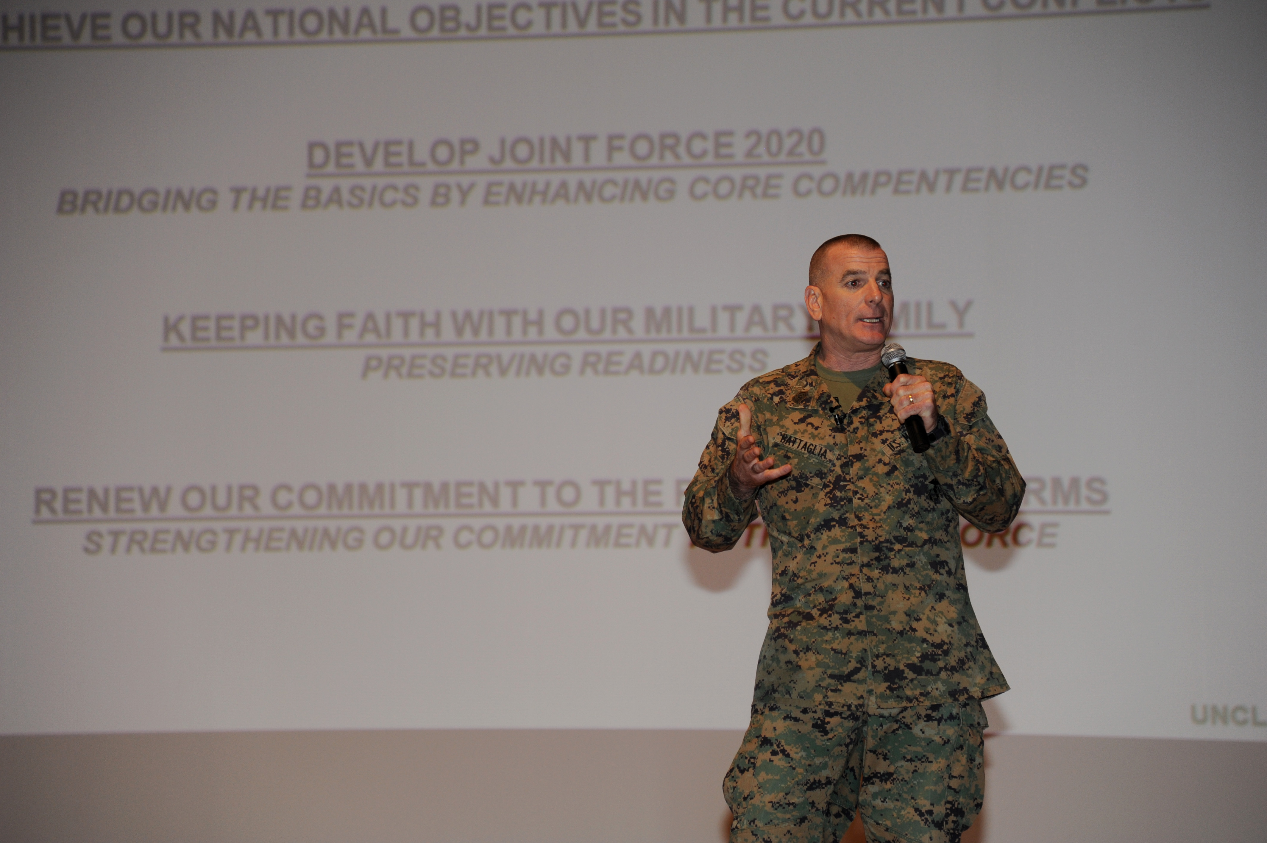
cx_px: 634
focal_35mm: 120
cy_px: 422
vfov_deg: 11.4
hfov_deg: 17.1
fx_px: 4221
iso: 800
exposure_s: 1/50
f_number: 4
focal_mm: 120
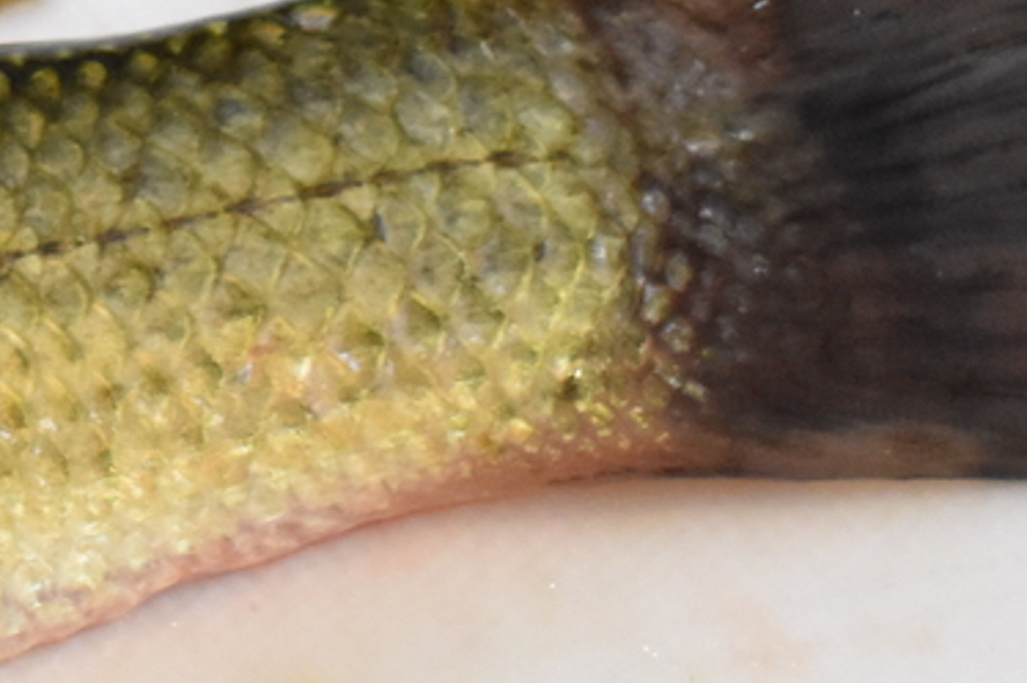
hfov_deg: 7.6
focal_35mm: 262
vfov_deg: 5.2
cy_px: 461
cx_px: -958
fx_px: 7471
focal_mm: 34
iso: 2200
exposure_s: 1/125
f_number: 4.5
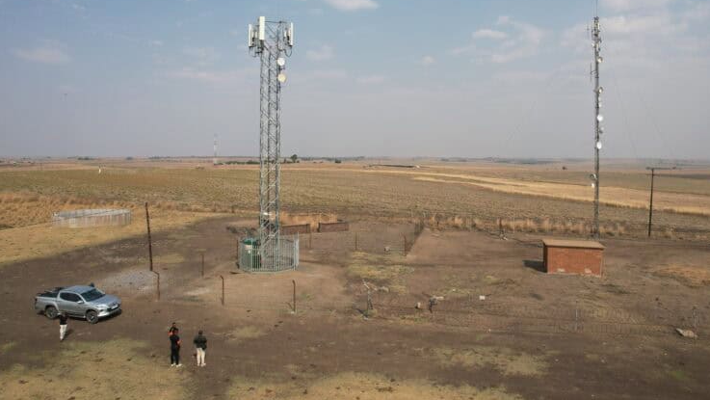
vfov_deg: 47.4
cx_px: 368
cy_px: 155
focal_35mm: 24
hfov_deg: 76.3
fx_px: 452
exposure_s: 1/2000
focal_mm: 8.4
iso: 100
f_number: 2.8
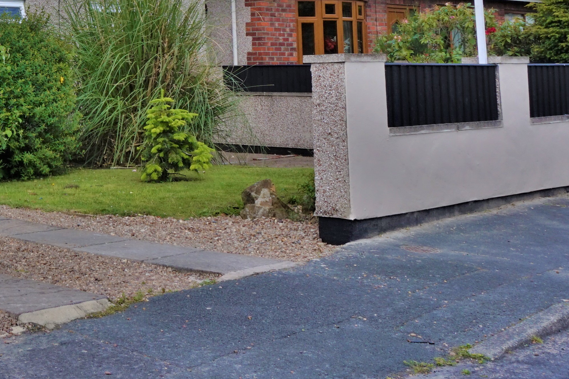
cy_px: -51
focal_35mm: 66
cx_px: -28
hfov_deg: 28.3
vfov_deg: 19.6
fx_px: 1043
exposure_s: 1/80
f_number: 13
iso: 100
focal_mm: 16
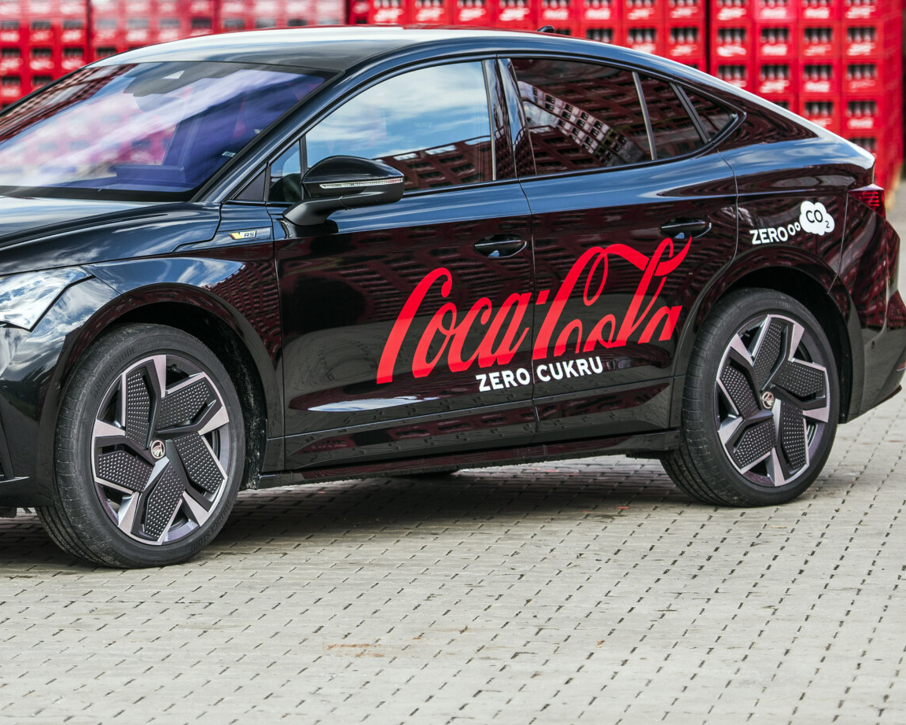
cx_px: 191
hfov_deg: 8.8
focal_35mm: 219
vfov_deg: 7.1
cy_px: 100
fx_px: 5873
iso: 100
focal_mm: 105
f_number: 2.8
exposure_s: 1/320
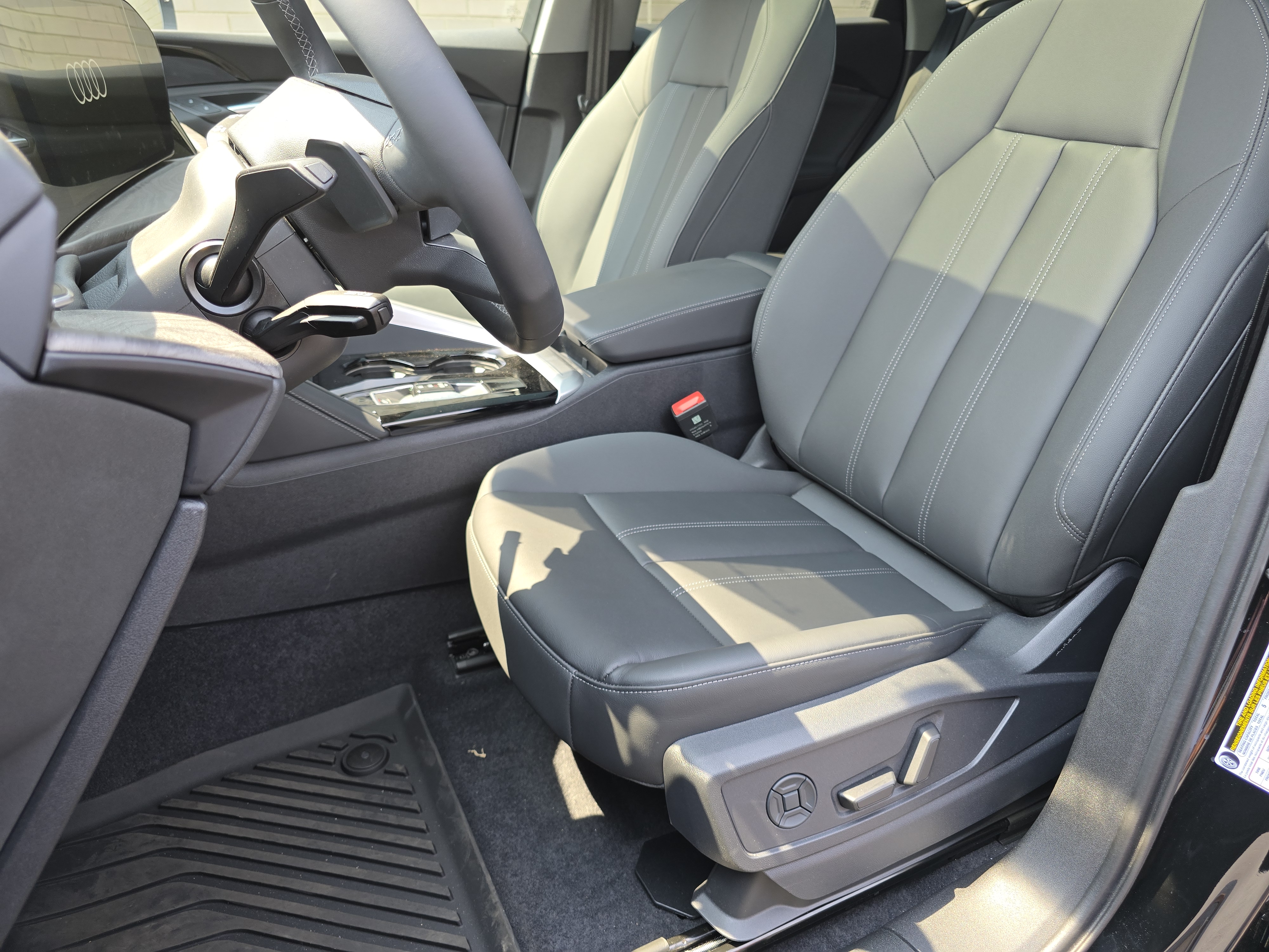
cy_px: 476
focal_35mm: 23
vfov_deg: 58.9
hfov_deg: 73.9
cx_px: 634
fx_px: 843
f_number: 1.7
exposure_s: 1/180
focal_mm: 6.3
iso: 50
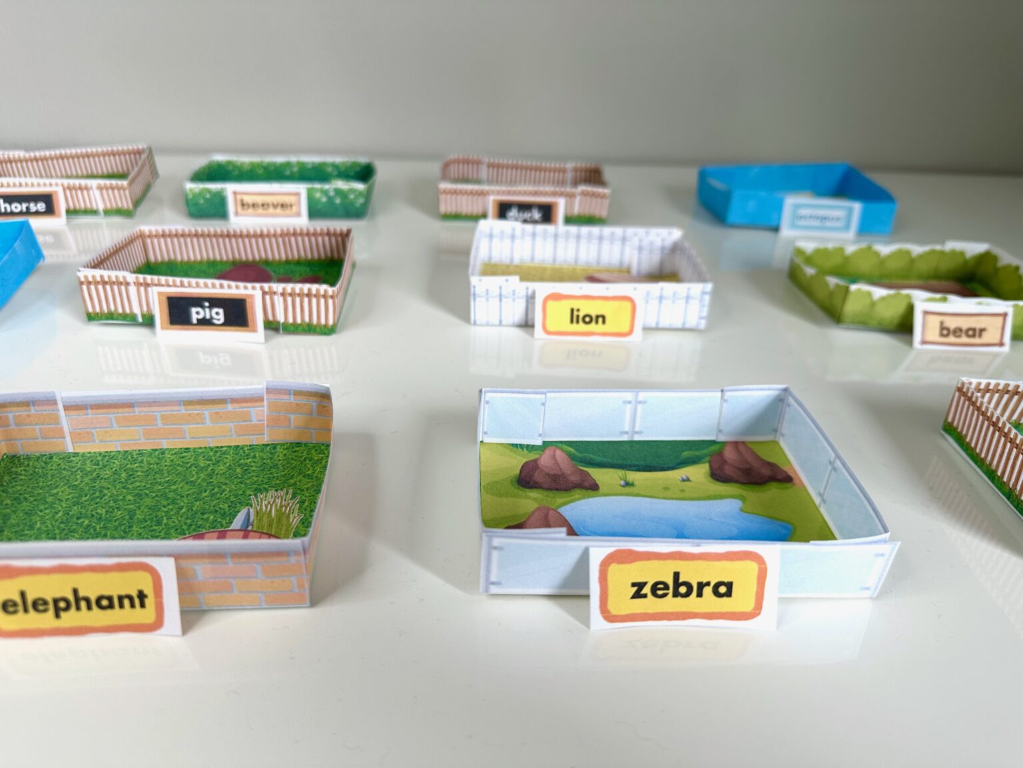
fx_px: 709
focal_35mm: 24
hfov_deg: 71.6
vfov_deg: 56.8
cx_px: 512
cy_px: 384
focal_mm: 6.86
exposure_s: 1/121
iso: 100
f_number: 1.78
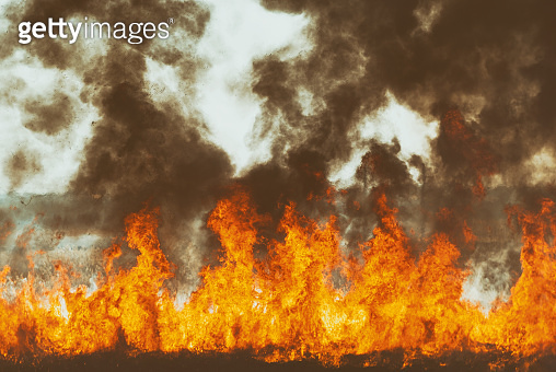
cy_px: 186
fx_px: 2319
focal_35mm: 150
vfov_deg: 9.2
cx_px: 278
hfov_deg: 13.7
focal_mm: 100
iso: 100
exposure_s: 1/800
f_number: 4
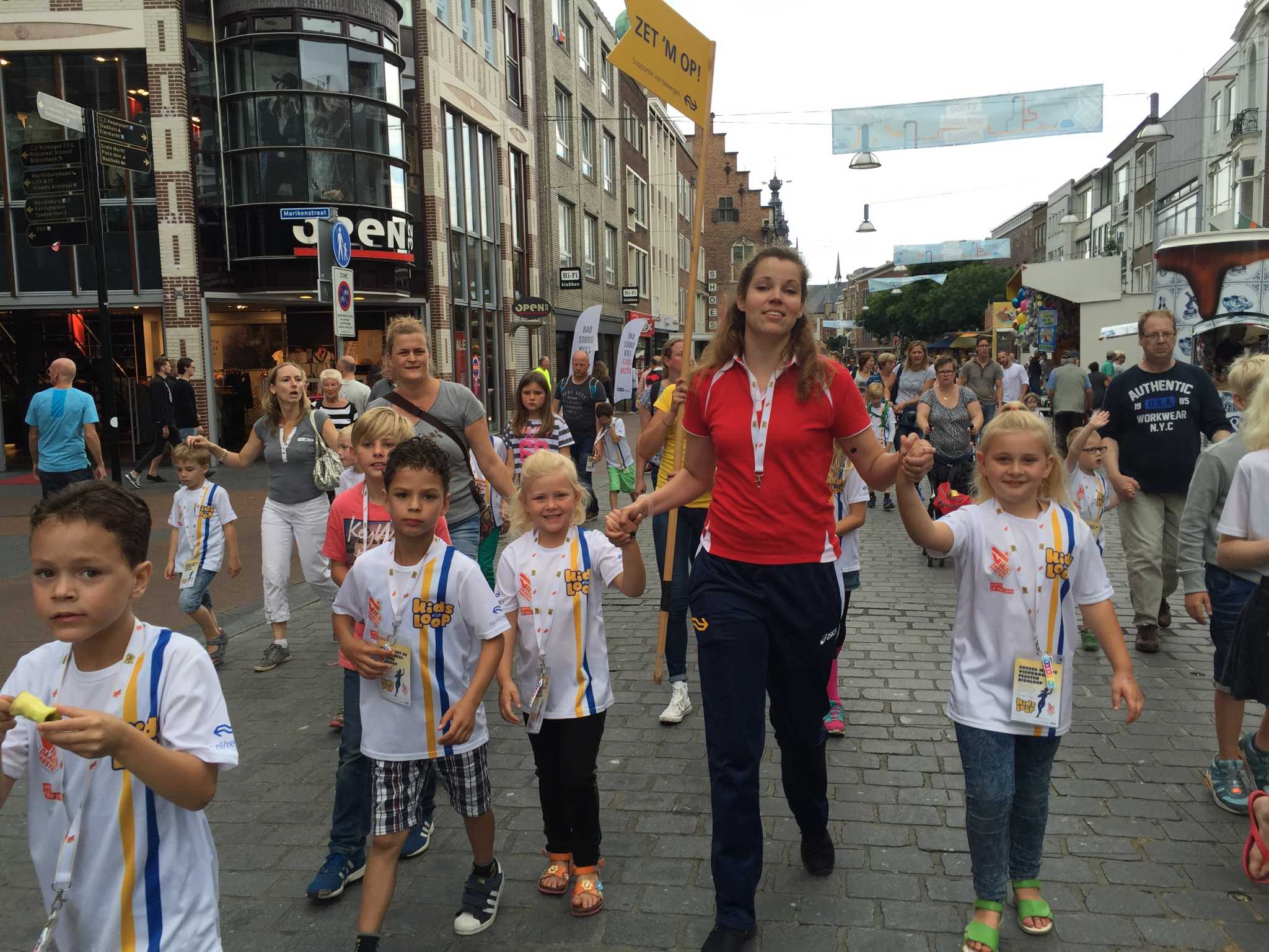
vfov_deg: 48.2
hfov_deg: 61.7
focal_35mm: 29
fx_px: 1063
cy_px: 476
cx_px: 634
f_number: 2.2
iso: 32
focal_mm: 4.2
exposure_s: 1/494
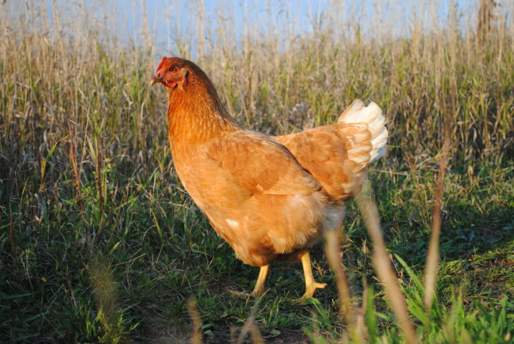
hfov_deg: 29.8
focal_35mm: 68
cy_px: 172
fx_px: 965
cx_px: 257
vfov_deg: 20.2
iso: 200
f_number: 5.3
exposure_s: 1/125
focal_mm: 45
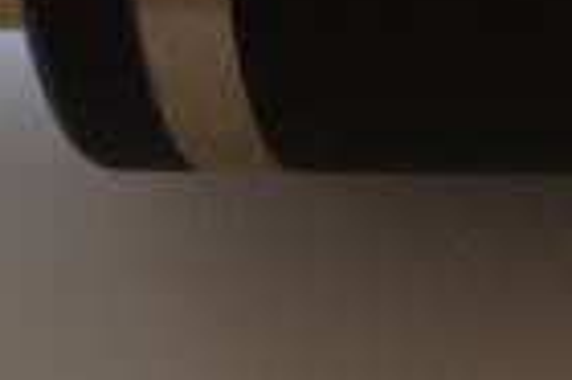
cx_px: 1328
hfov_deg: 7.6
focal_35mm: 256
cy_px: -370
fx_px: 4063
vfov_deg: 5.3
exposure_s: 1/100
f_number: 4.5
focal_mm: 35
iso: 1600
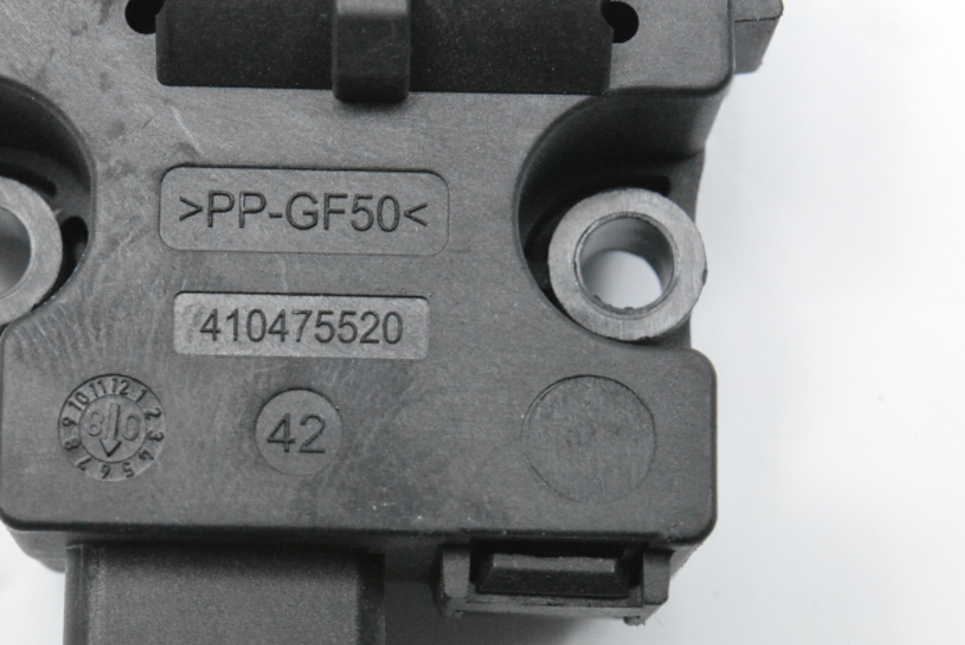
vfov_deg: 11.3
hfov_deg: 16.8
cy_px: 317
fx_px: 3266
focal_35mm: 122
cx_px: 321
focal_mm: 55
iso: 6400
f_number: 16
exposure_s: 1/200
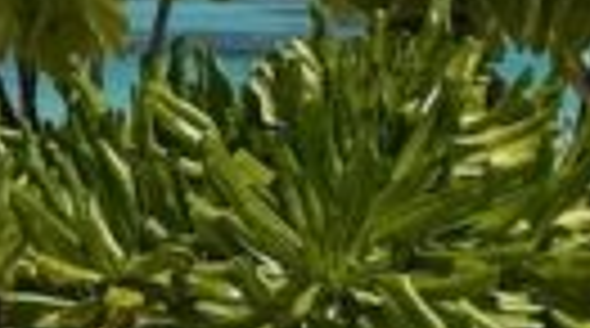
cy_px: -108
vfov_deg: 2.9
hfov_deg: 5.1
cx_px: -775
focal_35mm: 410
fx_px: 6400
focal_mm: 6.86
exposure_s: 1/20000
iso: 80
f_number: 1.78
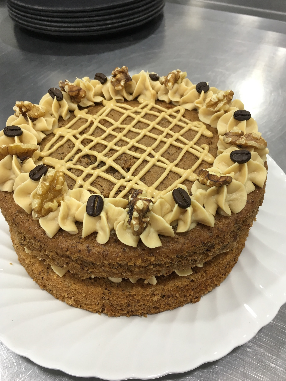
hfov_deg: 46.8
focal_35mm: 30
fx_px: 330
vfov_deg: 60.0
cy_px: 194
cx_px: 141
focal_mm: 4.15
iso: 64
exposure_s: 1/33
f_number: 2.2
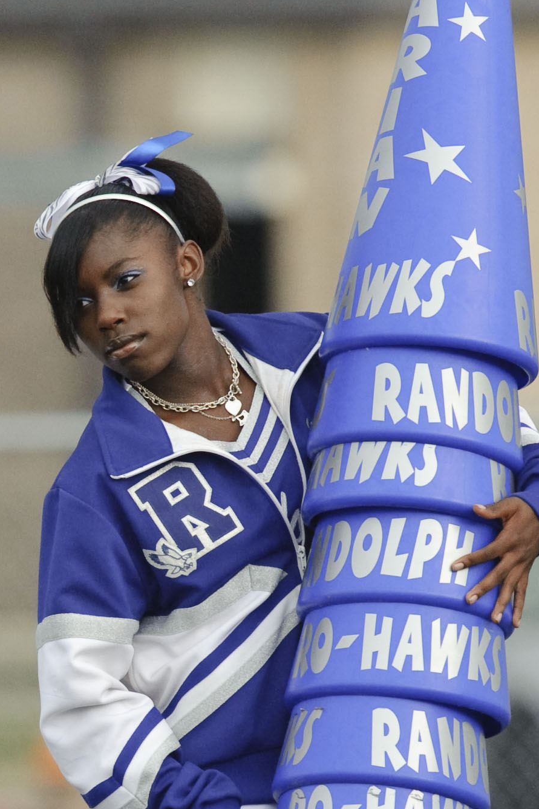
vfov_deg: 1.6
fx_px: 28579
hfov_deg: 1.1
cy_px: 693
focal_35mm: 1271
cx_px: -103
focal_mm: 400
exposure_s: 1/800
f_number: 4.5
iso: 2000
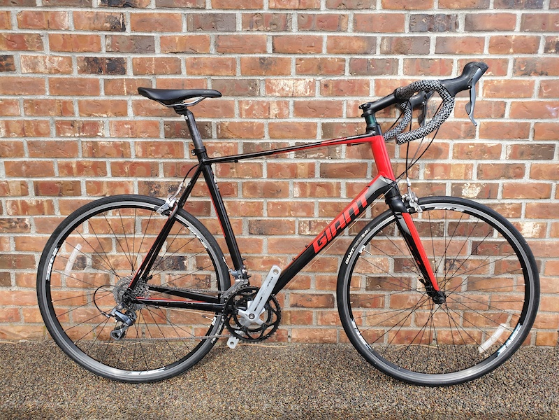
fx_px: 420
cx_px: 280
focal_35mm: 26
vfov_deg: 53.1
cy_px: 210
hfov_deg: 67.3
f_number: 2.4
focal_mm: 4.3
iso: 50
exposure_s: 1/227
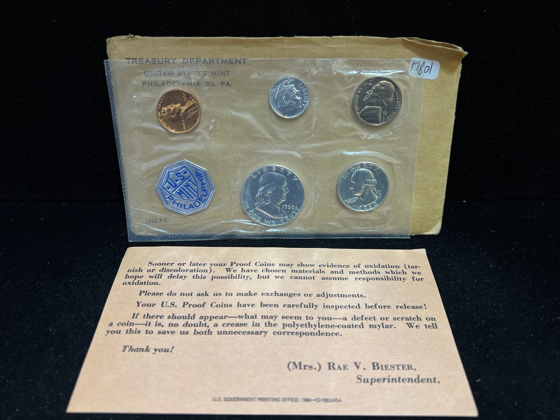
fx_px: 421
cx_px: 280
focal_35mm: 26
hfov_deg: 67.3
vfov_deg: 53.1
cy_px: 210
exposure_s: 1/60
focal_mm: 5.7
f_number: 1.5
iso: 64
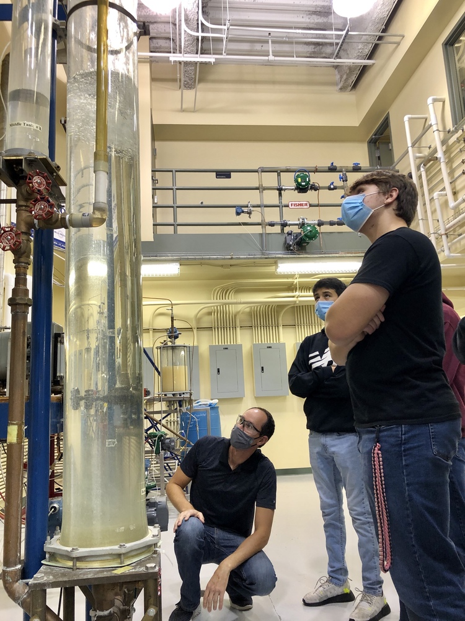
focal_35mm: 28
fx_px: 502
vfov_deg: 63.4
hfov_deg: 49.7
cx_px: 232
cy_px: 310
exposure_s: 1/30
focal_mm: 3.99
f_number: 1.8
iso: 25
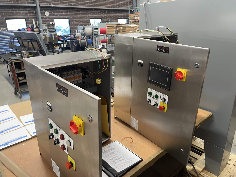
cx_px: 118
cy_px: 88
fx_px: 177
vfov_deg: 53.1
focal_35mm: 26
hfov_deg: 67.3
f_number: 1.6
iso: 200
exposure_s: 1/60
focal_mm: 5.1
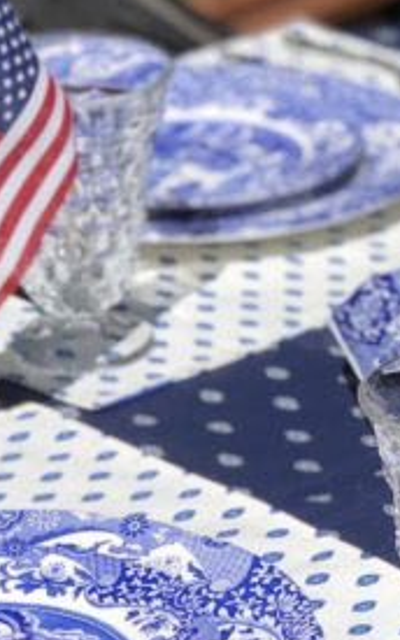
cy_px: 370
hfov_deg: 5.9
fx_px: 3835
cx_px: 730
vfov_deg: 9.5
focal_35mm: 220
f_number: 2.8
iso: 20
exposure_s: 1/1389
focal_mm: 6.6
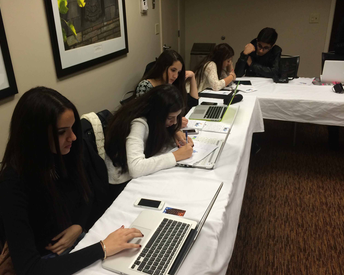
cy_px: 140
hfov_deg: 55.6
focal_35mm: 32
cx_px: 158
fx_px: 326
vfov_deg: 45.8
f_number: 2.2
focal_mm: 4.12
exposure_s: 1/30
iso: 50
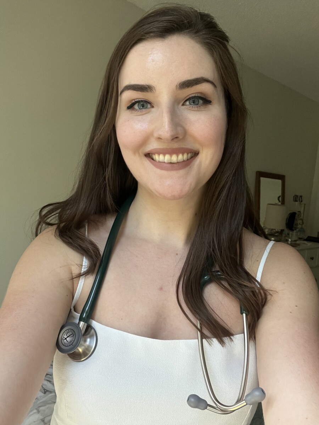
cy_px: 212
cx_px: 160
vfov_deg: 60.0
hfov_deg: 46.8
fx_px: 369
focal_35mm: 30
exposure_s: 1/60
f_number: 2.2
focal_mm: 2.71
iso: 250
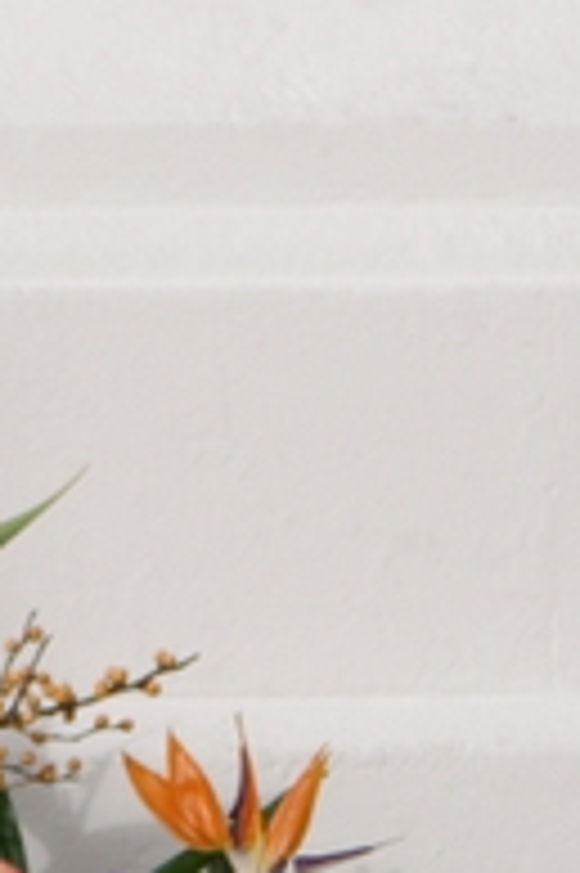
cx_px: -445
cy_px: -50
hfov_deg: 2.1
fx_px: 15663
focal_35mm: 647
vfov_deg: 3.2
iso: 100
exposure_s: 1/640
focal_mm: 105
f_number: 5.6
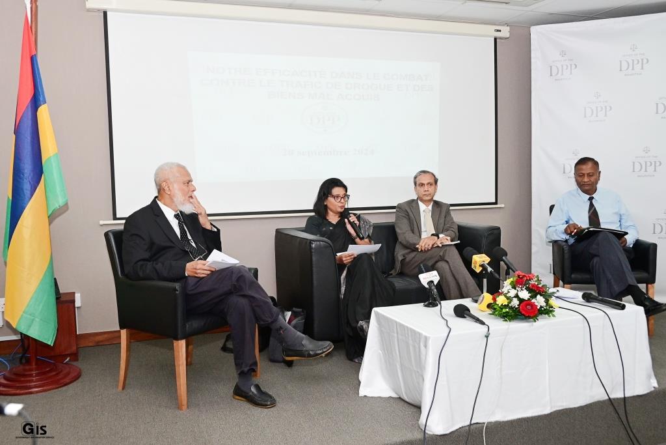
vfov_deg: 40.0
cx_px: 333
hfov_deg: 57.2
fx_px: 611
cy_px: 222
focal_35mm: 33
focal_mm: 22
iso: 1000
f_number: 6.3
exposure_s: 1/200
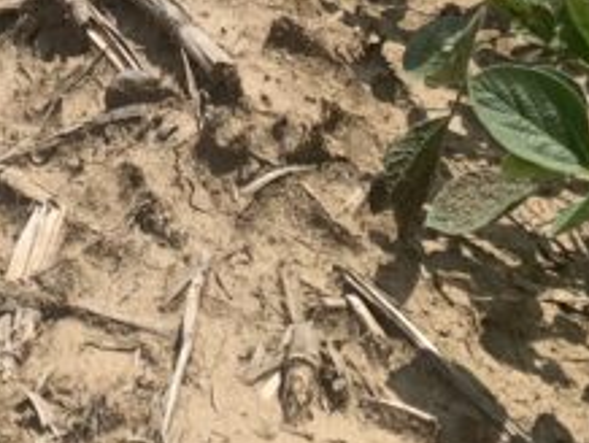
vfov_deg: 10.8
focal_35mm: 122
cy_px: -535
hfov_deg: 15.1
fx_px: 2078
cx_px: -265
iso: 25
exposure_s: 1/2545
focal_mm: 4.25
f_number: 1.8
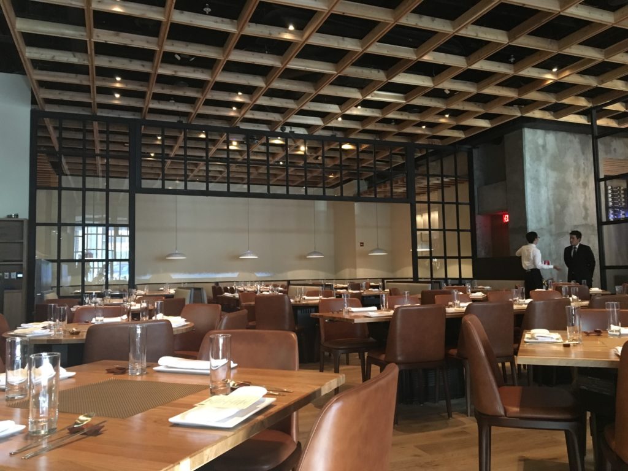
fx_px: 526
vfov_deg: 48.2
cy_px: 236
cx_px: 314
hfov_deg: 61.7
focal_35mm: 29
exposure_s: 1/15
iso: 250
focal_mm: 4.15
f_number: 2.2
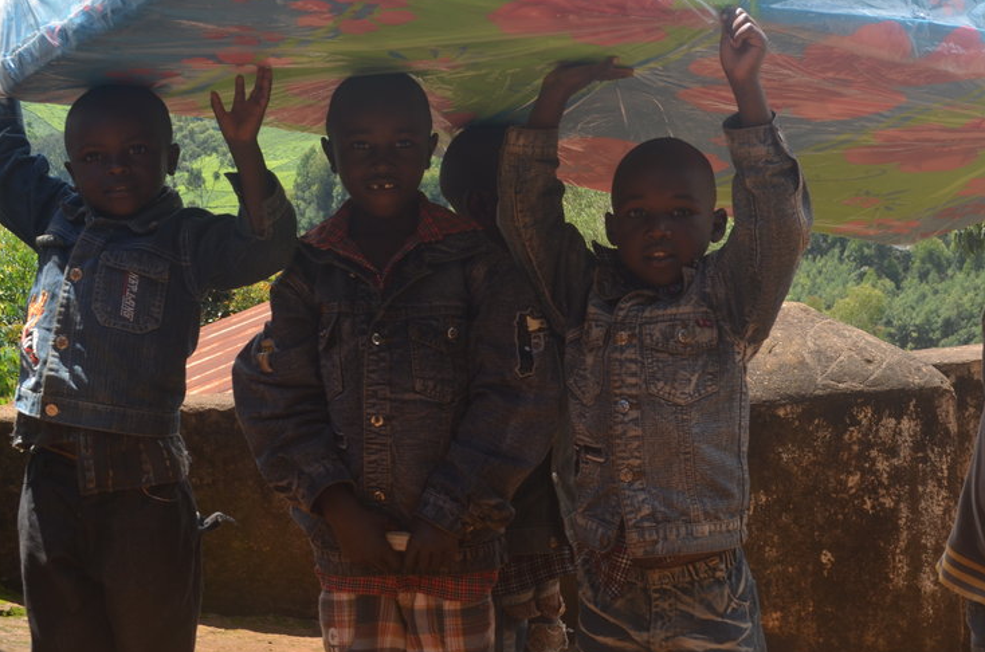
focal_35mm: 67
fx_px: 1829
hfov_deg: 30.0
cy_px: 276
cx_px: 600
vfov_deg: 20.2
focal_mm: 32
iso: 100
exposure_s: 1/80
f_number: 10
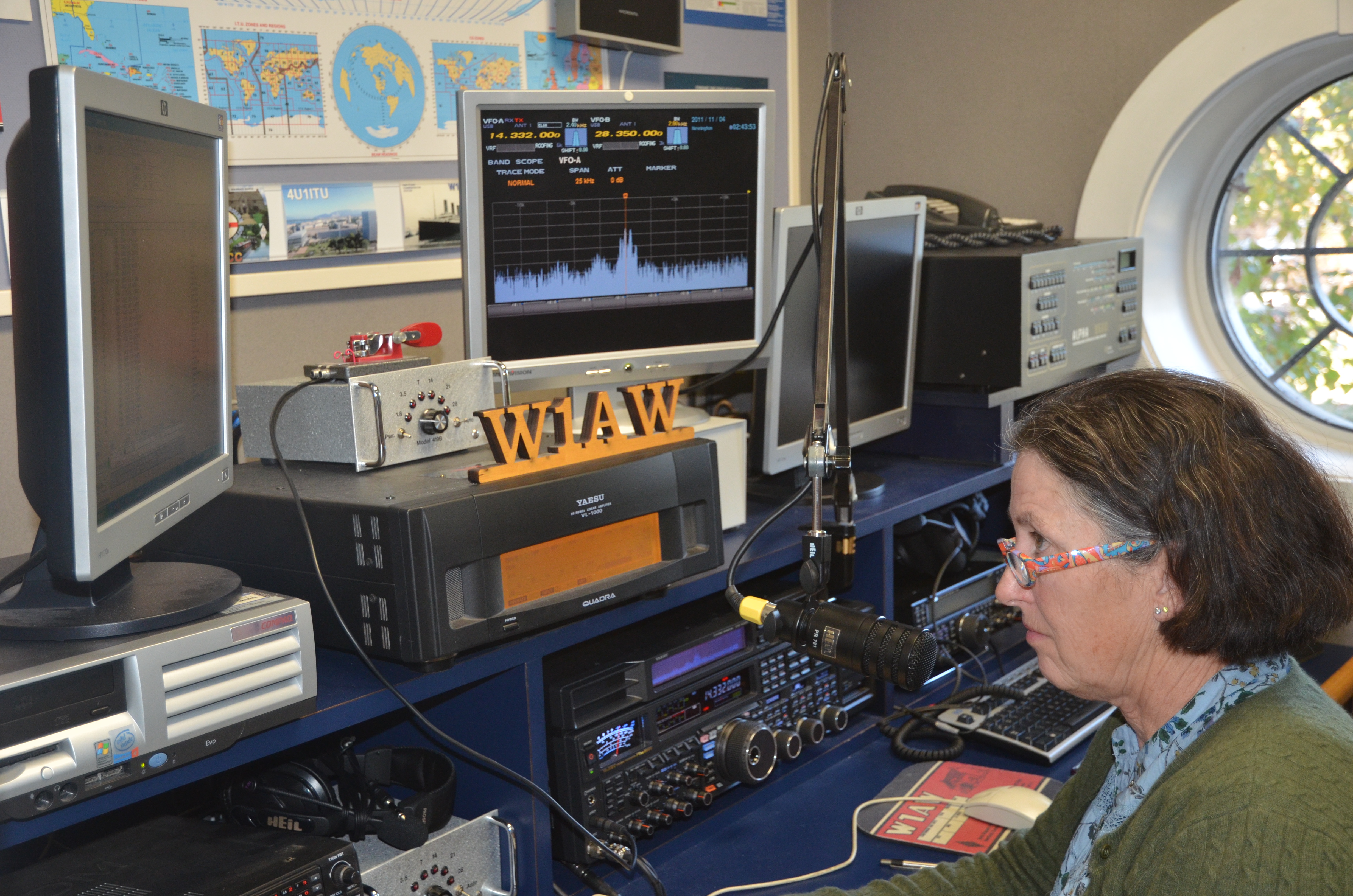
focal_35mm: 39
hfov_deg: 49.6
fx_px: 1463
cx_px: 676
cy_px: 448
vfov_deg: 34.1
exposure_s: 1/60
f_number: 4.2
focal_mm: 26
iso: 800
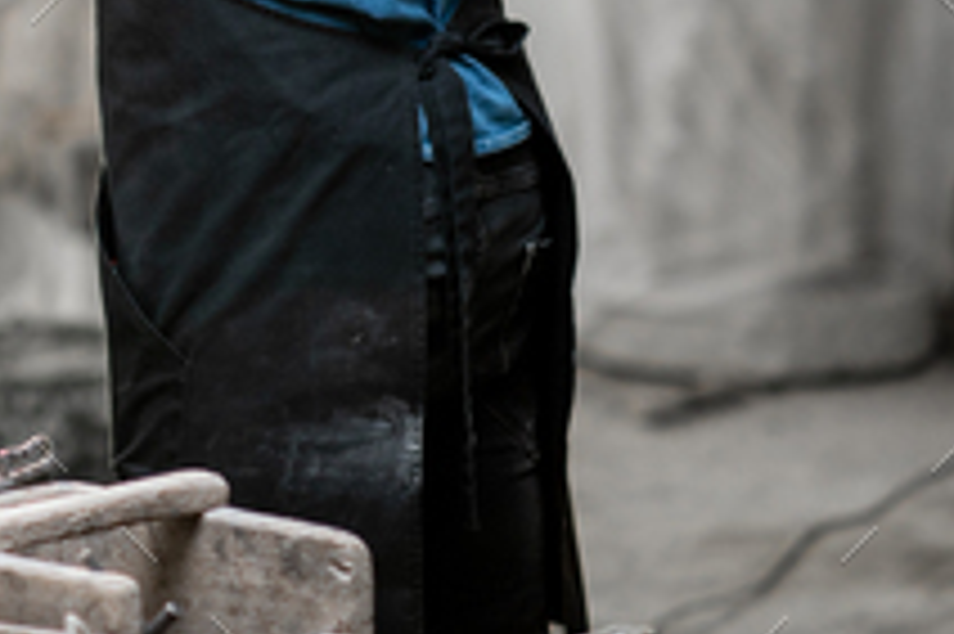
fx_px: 6275
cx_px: -198
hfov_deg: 8.6
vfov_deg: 5.7
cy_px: -234
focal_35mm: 237
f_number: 2.2
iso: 400
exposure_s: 1/200
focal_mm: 85
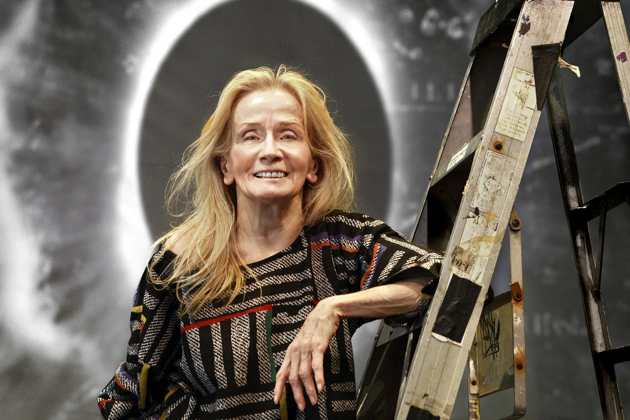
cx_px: 297
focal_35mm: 80
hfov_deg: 25.4
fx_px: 1400
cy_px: 201
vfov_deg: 17.1
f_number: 4
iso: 500
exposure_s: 1/60
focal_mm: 75
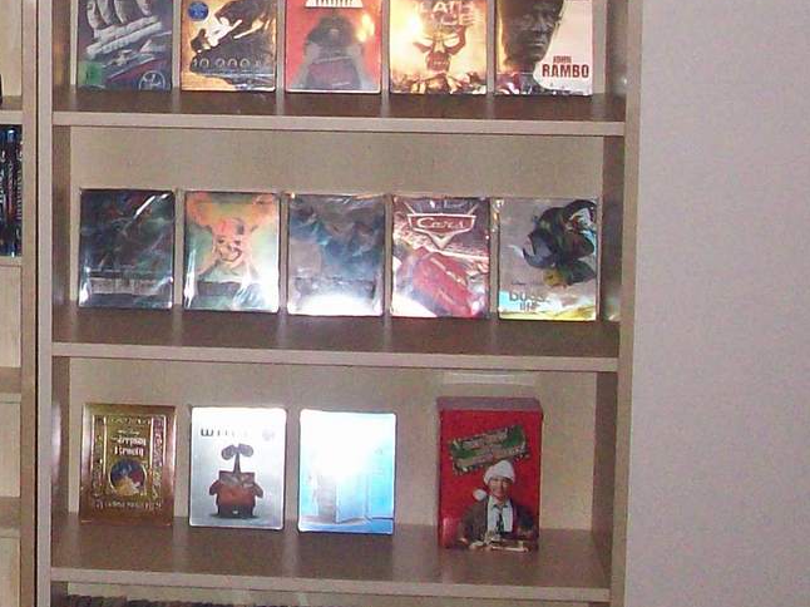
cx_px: -149
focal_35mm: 110
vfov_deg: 13.2
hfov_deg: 17.1
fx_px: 2573
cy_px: -36
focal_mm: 6.2
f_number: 2.8
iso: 200
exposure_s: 1/64
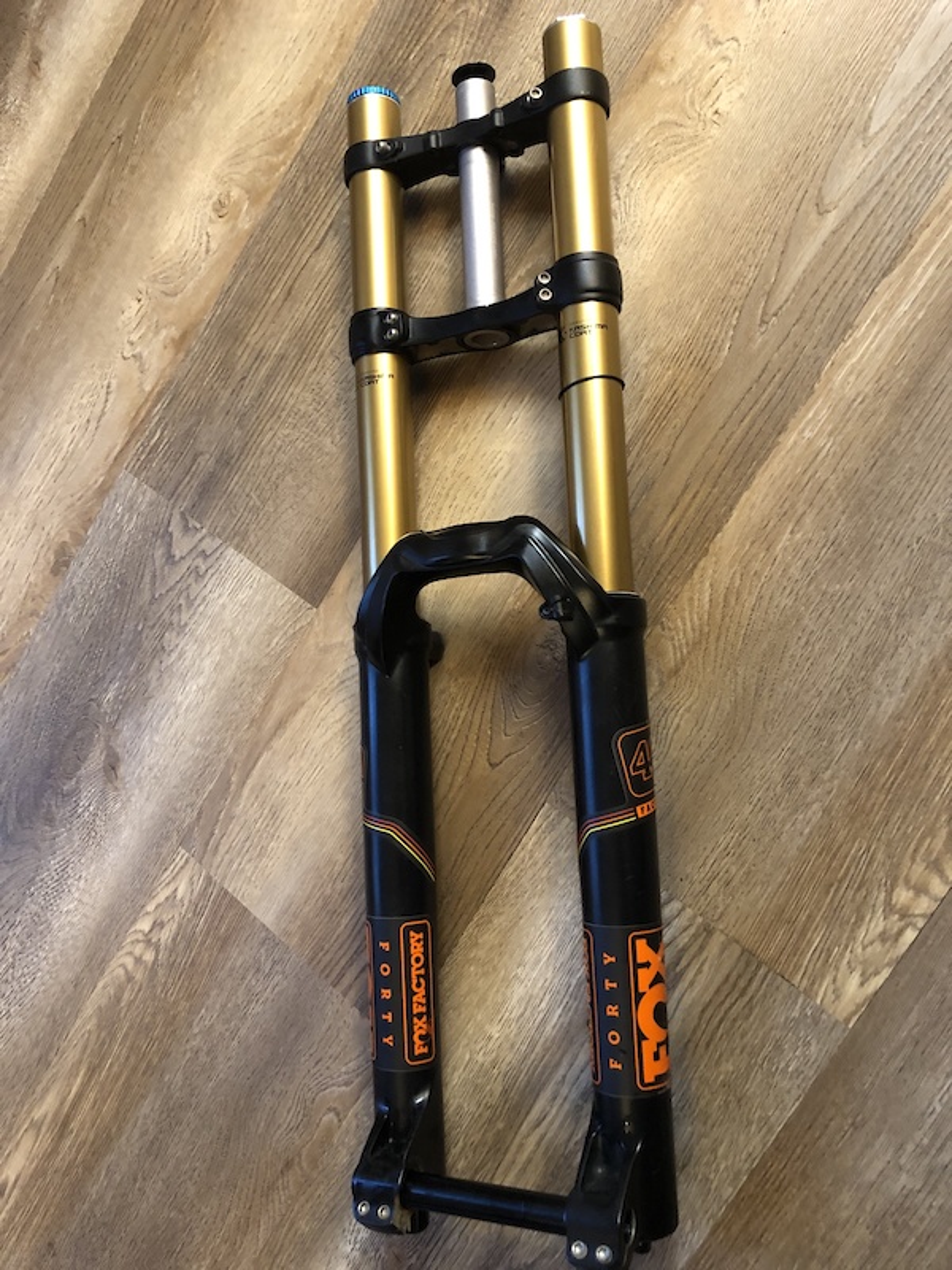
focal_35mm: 28
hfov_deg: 49.7
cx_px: 476
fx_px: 1027
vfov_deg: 63.4
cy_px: 635
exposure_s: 1/9
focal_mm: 3.99
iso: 100
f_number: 1.8
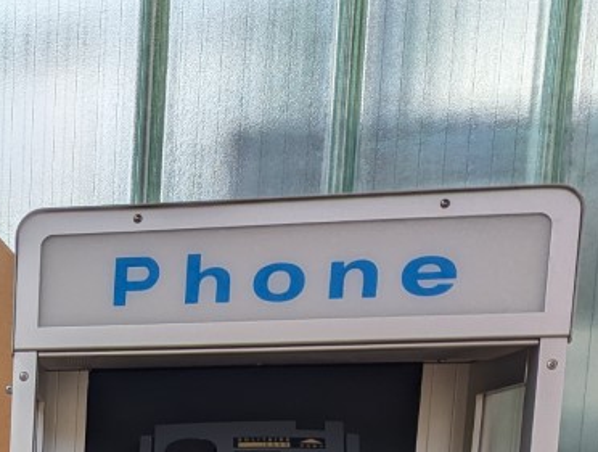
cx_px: -223
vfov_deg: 17.2
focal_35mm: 77
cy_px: 688
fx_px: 1334
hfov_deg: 22.1
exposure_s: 1/455
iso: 36
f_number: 1.85
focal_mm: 6.81
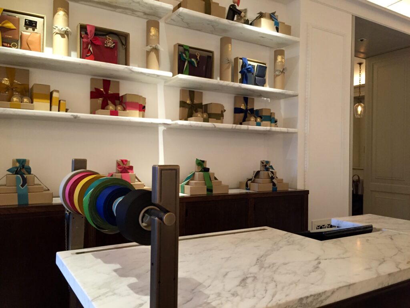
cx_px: 205
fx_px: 343
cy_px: 154
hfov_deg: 61.7
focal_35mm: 29
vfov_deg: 48.2
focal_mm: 4.15
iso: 200
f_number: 2.2
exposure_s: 1/30
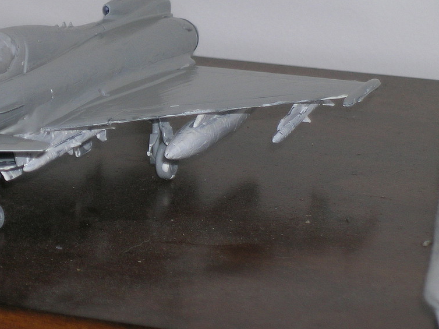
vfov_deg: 7.5
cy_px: 100
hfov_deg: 10.0
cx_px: 88
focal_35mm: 197
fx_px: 2498
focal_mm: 24
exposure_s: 1/121
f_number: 4.6
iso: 50
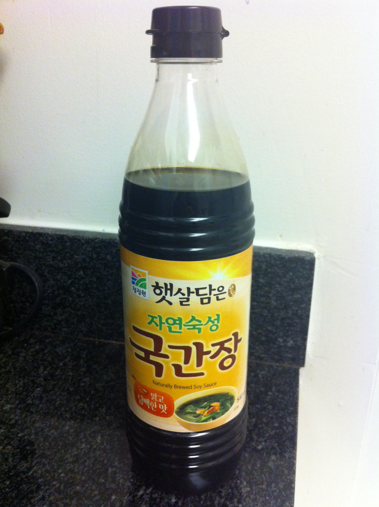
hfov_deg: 40.6
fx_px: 512
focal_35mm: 35
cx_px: 190
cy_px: 254
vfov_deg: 52.7
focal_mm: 3.85
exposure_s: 1/17
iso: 250
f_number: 2.8
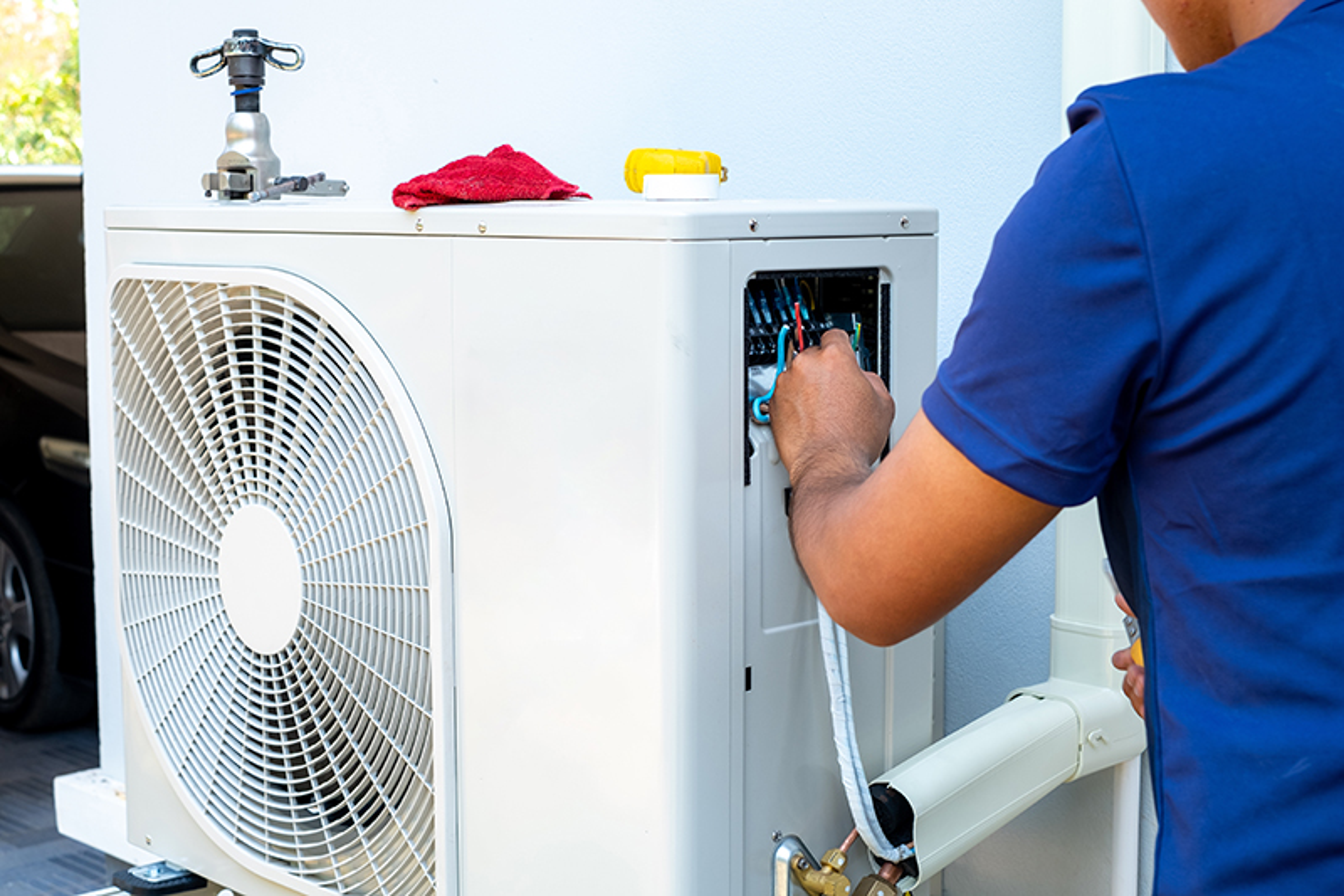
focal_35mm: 53
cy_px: 448
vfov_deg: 25.5
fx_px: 1978
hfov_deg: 37.5
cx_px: 672
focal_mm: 35
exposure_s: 1/125
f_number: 5.6
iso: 200
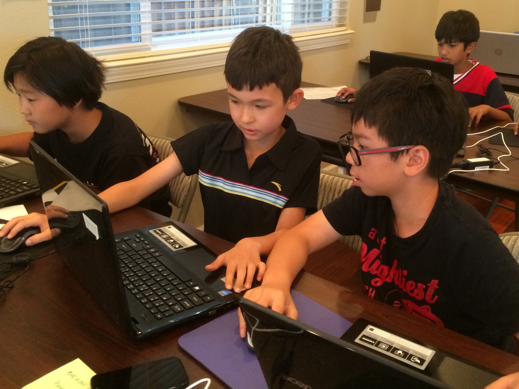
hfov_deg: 61.7
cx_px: 260
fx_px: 435
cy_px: 194
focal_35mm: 29
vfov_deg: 48.2
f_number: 2.2
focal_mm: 4.15
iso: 250
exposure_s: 1/30
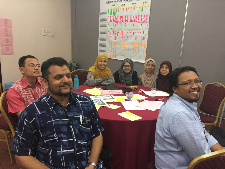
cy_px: 84
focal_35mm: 29
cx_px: 112
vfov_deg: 48.2
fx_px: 188
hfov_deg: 61.7
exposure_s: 1/20
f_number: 2.2
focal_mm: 4.15
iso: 250
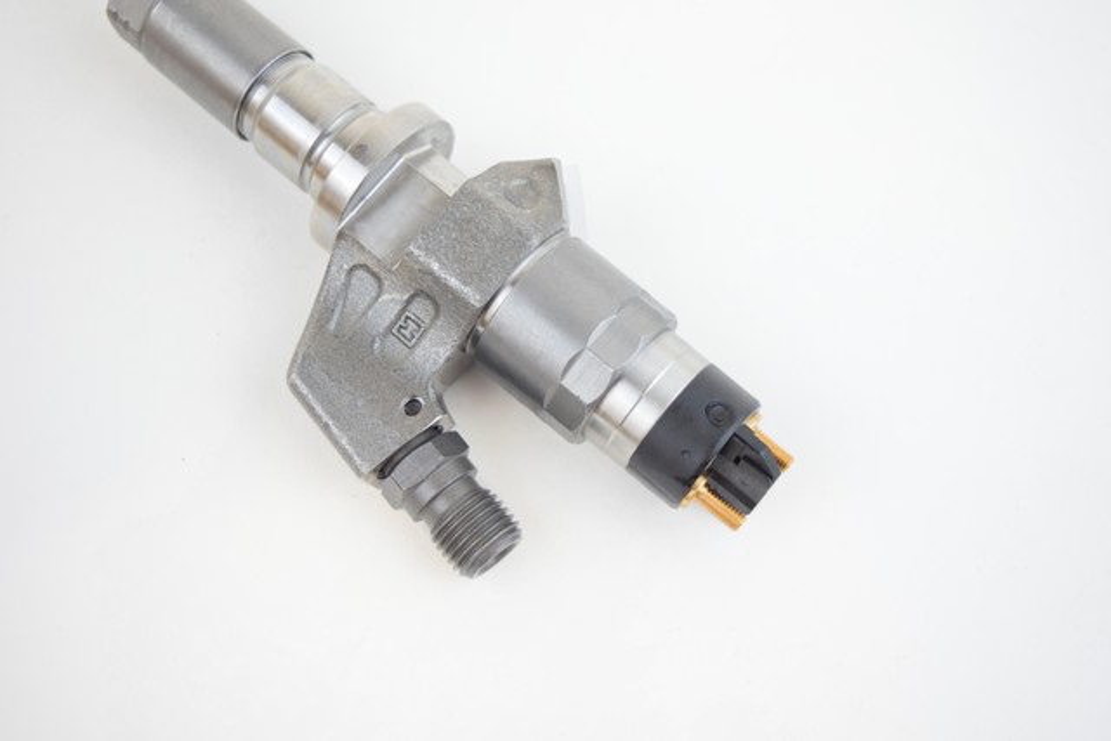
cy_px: 370
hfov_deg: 43.6
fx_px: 1389
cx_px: 556
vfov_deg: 29.9
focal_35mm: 45
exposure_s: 1/60
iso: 1400
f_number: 4.2
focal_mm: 30
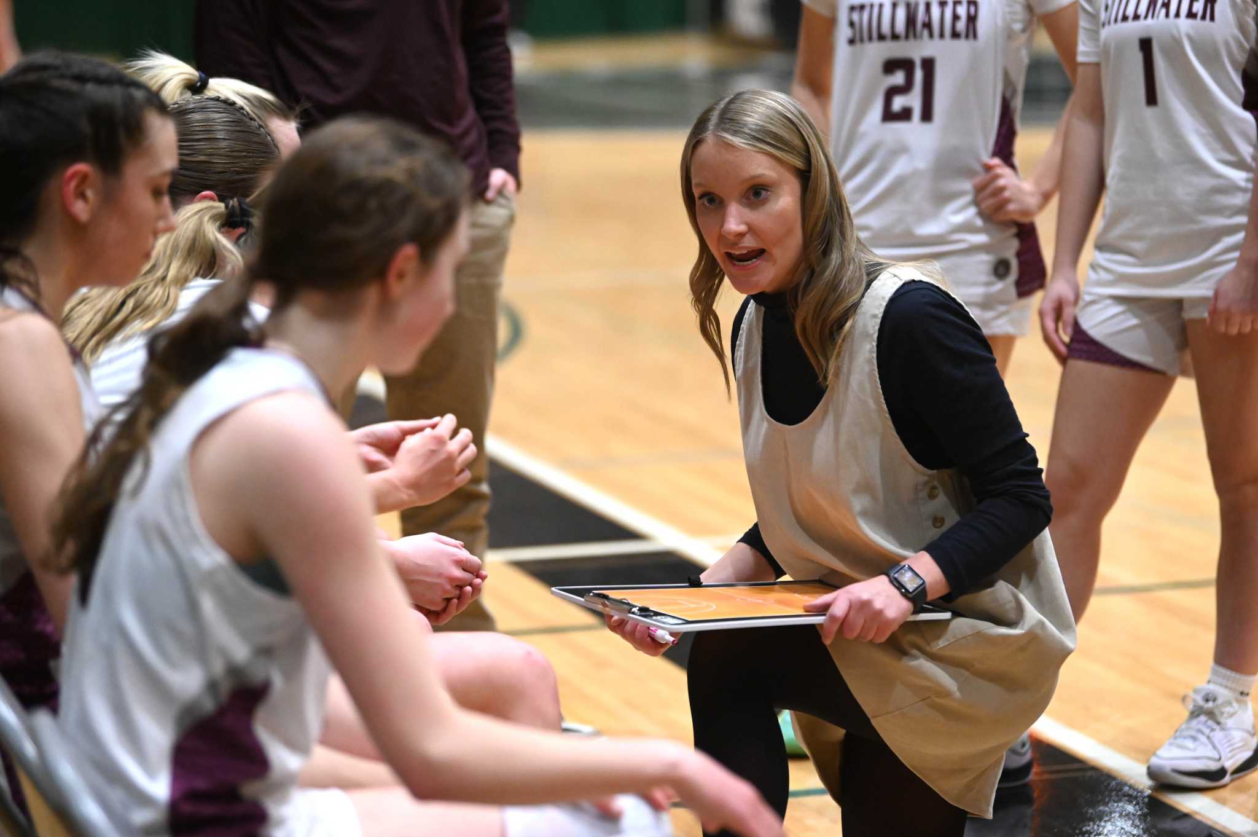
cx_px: 629
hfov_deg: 17.1
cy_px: 418
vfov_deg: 11.4
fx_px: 4190
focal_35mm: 120
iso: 6400
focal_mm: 120
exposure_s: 1/800
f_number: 2.8
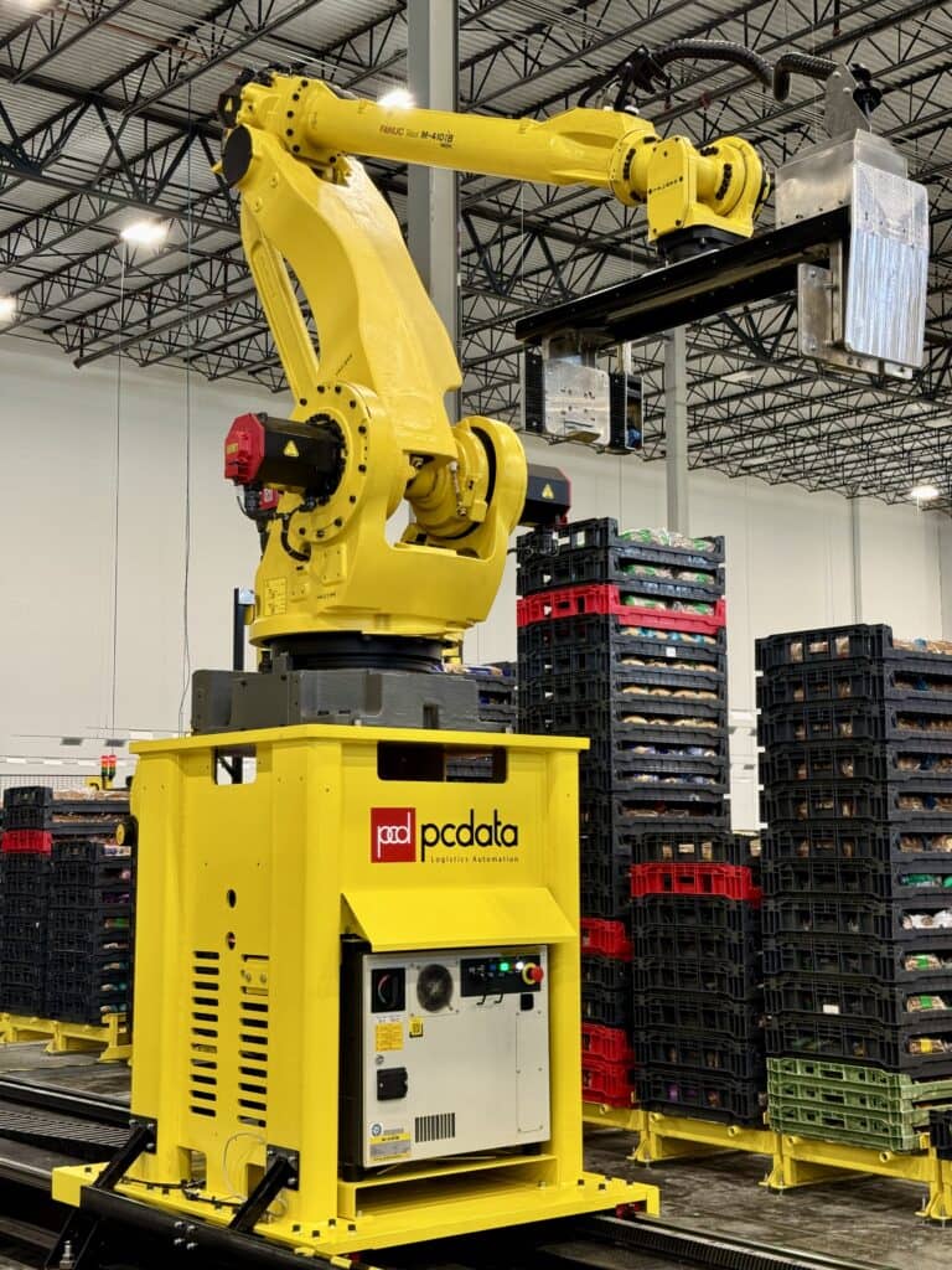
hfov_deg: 30.3
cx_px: 476
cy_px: 635
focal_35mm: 48
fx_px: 1760
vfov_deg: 39.7
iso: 160
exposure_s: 1/60
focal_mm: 6.76
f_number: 1.78
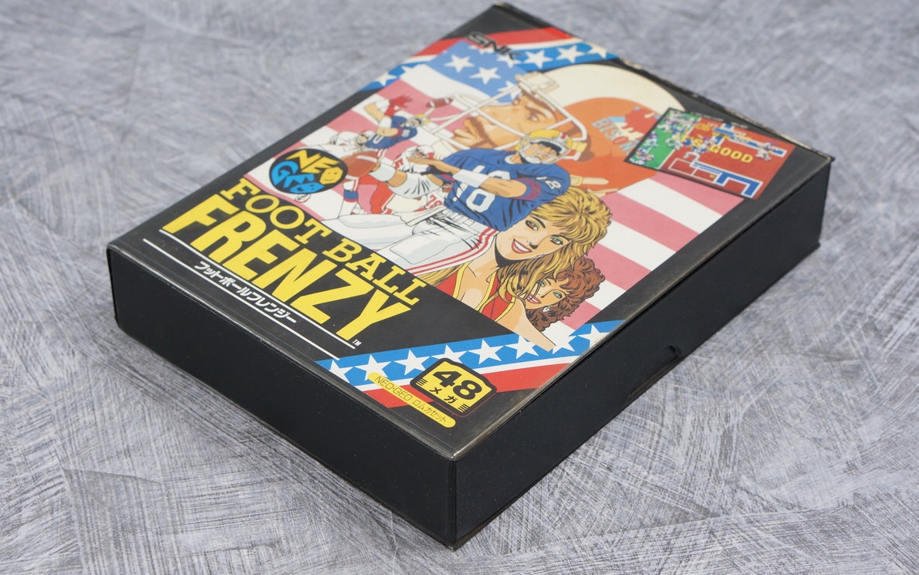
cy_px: 276
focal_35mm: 77
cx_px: 458
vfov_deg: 16.9
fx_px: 1929
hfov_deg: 26.8
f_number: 6.3
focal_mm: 50
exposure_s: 1/80
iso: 800
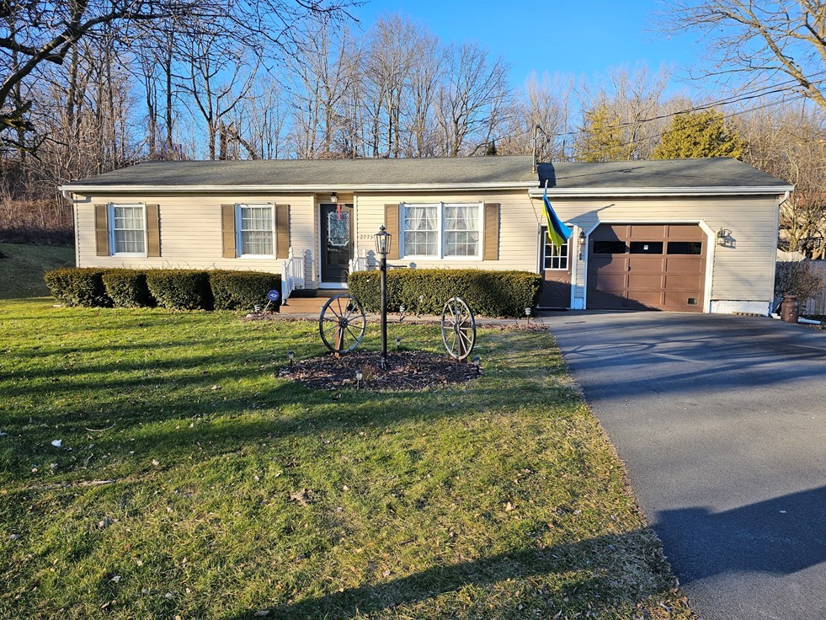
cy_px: 318
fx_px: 573
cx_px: 425
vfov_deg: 56.8
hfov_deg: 71.6
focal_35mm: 24
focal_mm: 6.3
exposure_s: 1/273
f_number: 1.7
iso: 10
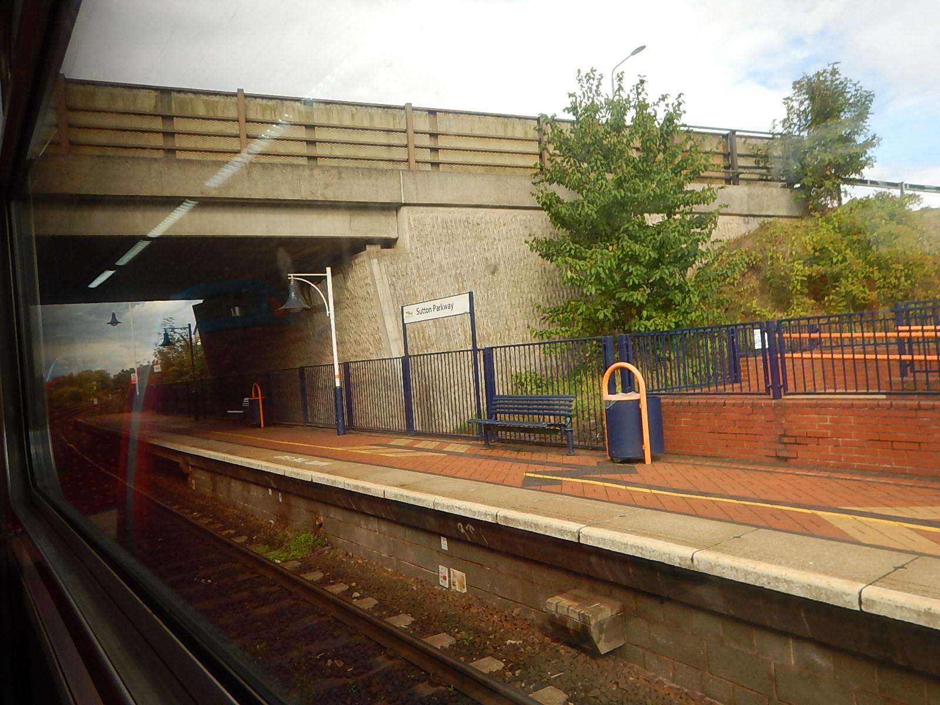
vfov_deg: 56.8
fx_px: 652
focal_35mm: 24
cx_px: 470
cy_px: 352
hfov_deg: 71.6
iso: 125
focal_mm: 4.3
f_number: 2.8
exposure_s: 1/320
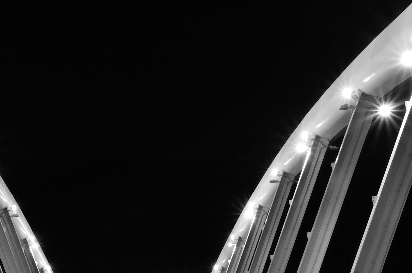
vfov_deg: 15.1
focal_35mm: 88
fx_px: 1005
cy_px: 289
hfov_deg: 23.0
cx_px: 116
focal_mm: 24
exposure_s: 13
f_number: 20
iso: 200
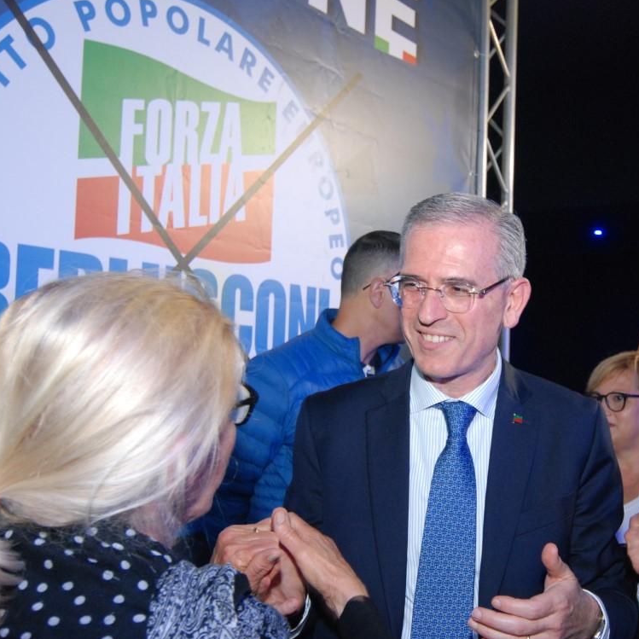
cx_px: 444
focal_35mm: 43
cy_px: 322
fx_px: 898
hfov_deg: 38.6
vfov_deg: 39.2
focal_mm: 22
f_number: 5.6
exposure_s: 1/60
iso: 640
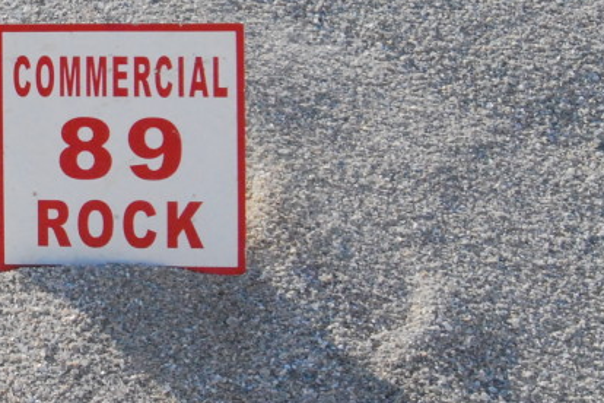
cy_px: -20
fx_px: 3473
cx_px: -252
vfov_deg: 6.6
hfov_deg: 9.7
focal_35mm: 207
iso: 1600
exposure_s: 1/1000
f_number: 16
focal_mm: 38
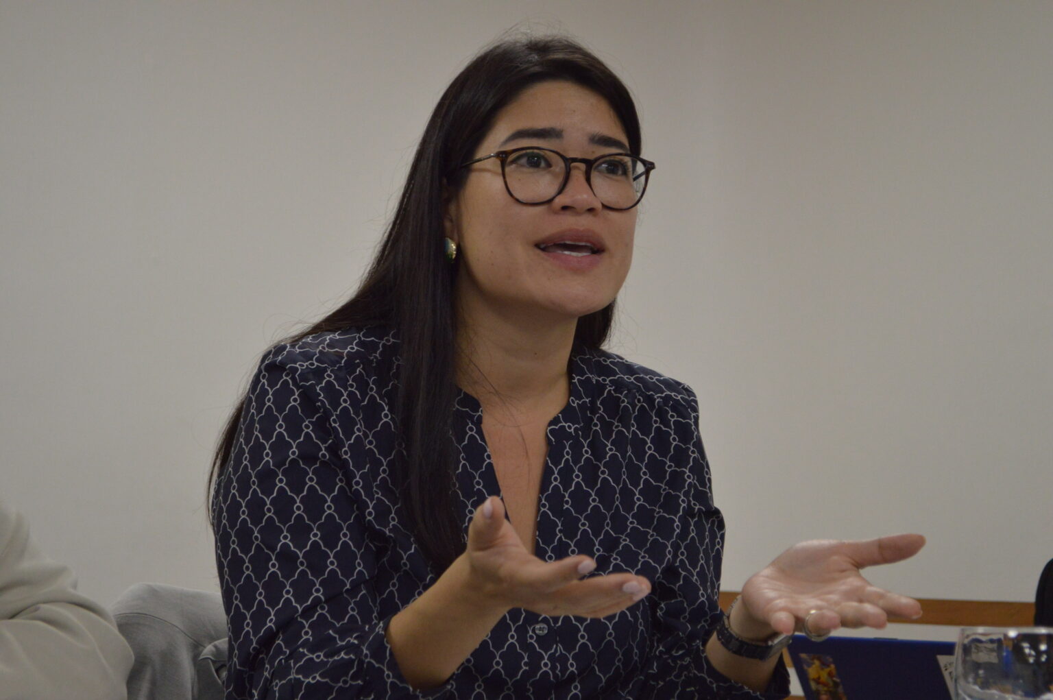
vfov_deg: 16.5
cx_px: 526
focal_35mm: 82
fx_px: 2411
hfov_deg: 24.6
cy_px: 350
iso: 1400
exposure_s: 1/60
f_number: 5.6
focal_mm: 55
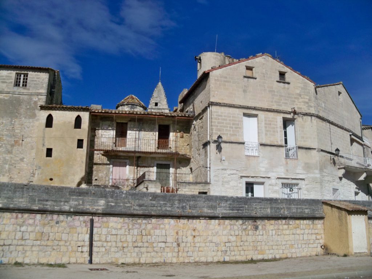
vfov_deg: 40.7
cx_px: 186
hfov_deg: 52.6
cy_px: 140
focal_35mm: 35
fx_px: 376
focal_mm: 6.2
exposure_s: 1/1000
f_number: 6.2
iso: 100
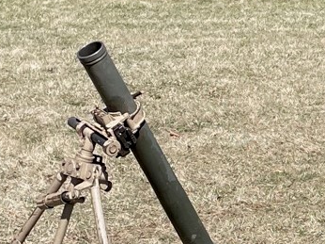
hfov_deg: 40.3
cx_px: 190
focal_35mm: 47
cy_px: 211
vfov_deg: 29.8
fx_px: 441
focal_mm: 4.2
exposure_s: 1/4292
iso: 50
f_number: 1.6
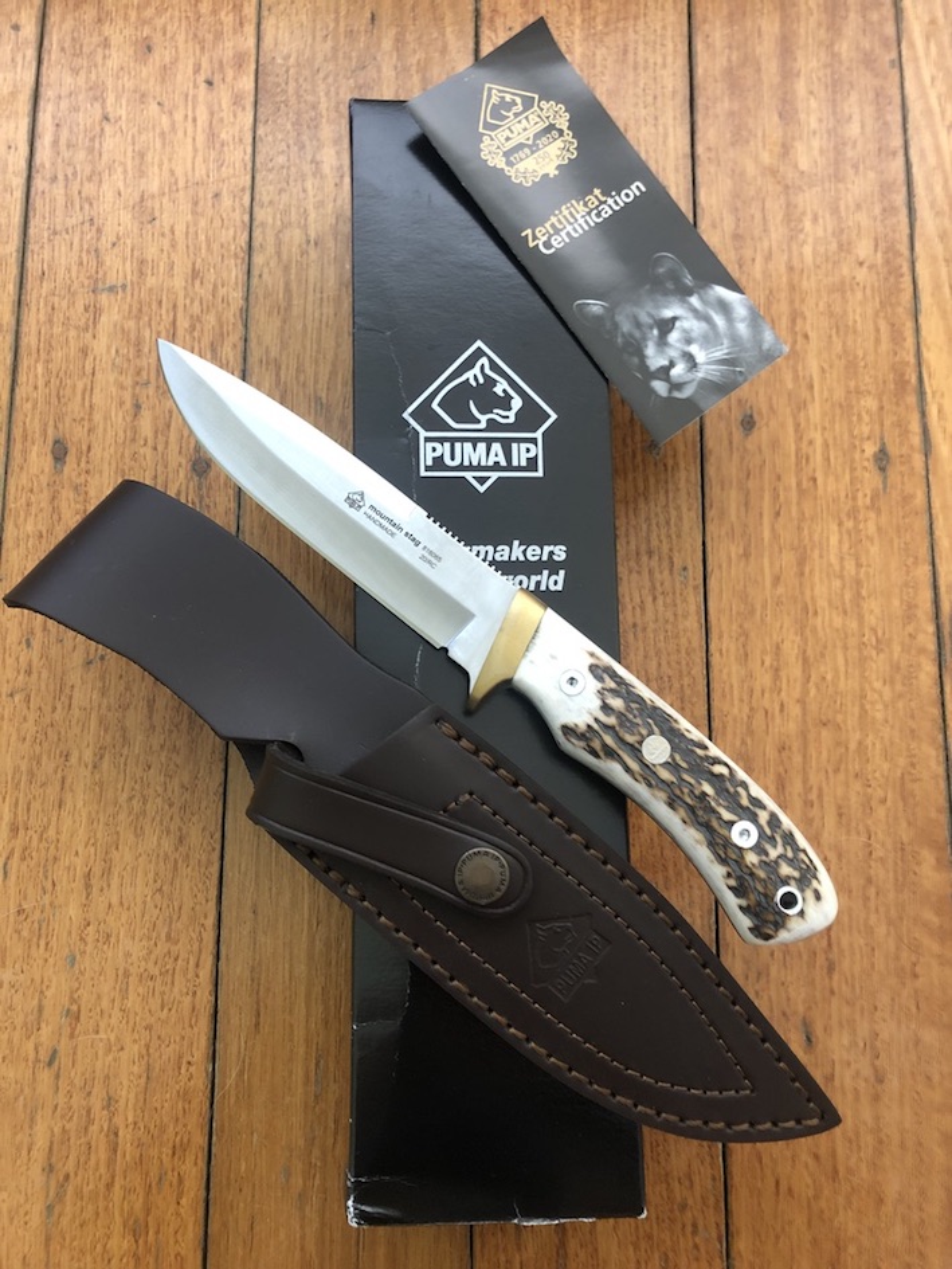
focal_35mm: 28
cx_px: 476
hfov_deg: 49.8
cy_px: 634
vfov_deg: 63.4
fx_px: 1026
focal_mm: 3.99
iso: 50
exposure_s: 1/15
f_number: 1.8
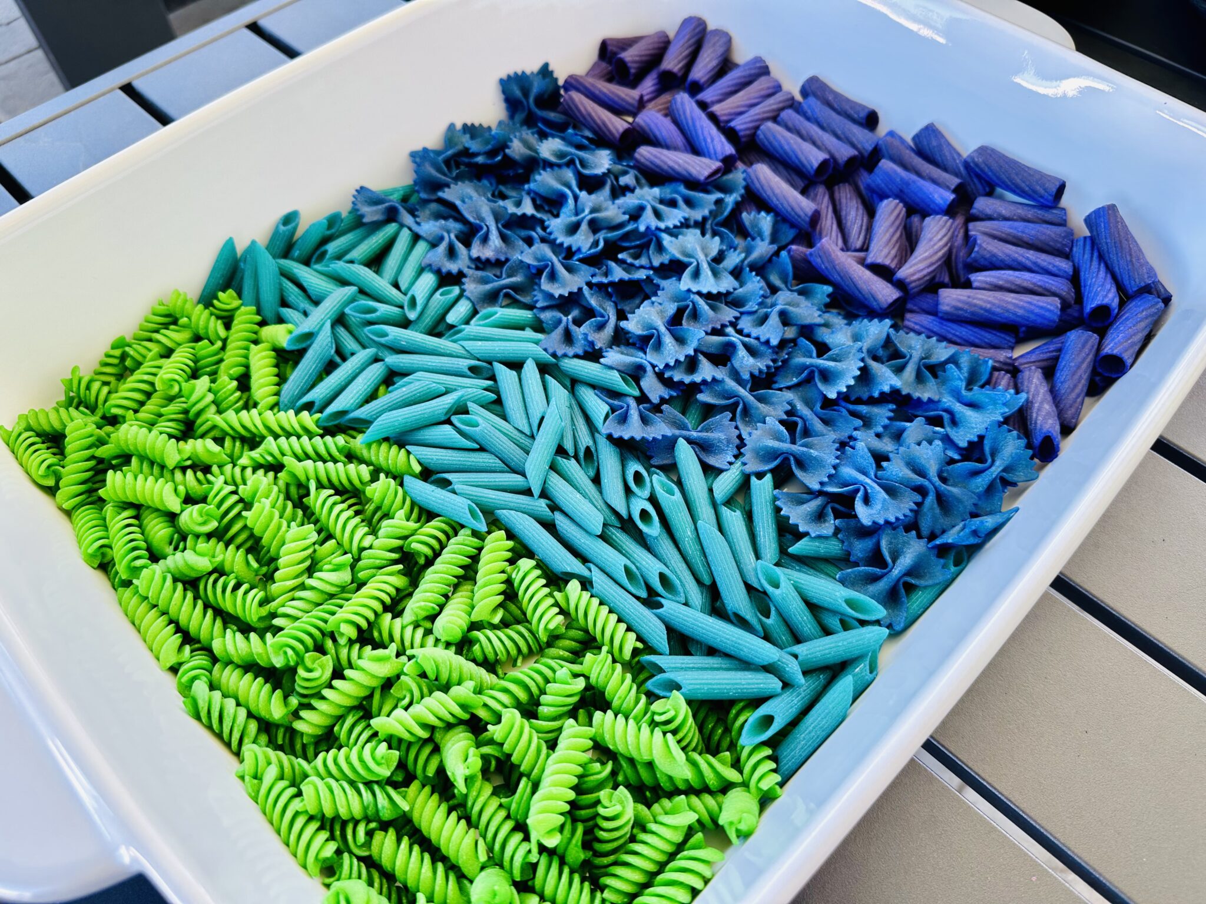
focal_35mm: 24
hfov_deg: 71.6
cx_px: 603
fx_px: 836
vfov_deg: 56.8
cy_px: 452
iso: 64
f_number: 1.78
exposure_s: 1/121
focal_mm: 6.86
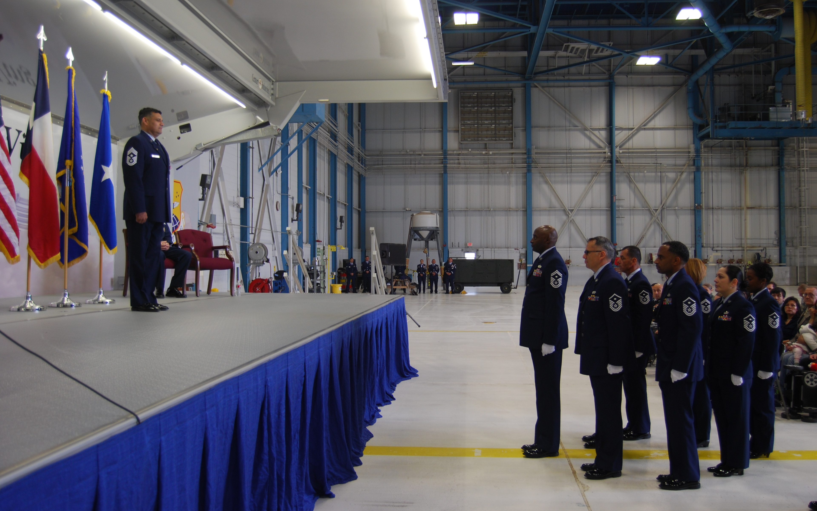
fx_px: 757
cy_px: 244
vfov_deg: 37.3
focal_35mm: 34
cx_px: 412
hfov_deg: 56.7
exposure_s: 1/50
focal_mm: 22
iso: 200
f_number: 3.8
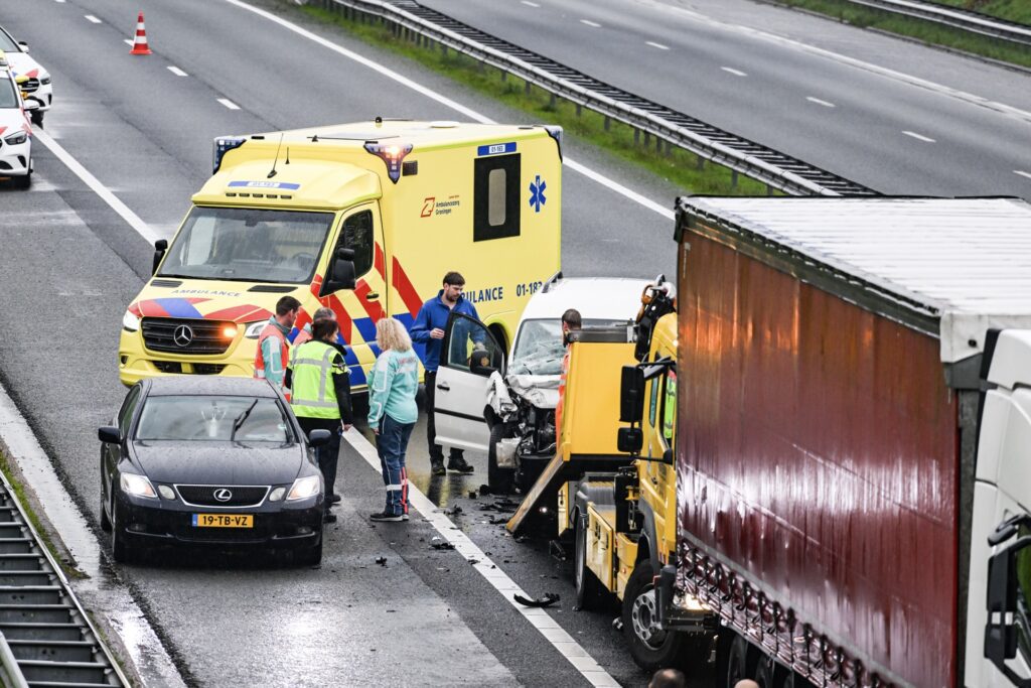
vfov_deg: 3.8
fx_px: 10311
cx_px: 516
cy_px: 344
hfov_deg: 5.7
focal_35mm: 360
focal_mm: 360
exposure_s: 1/200
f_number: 5.6
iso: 1000
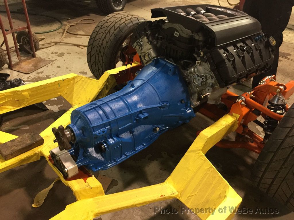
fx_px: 246
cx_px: 147
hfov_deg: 61.7
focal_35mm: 29
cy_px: 110
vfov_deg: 48.2
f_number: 2.2
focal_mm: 4.15
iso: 125
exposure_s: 1/10
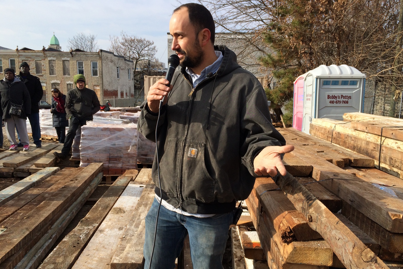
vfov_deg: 42.2
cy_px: 152
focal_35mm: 31
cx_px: 200
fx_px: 347
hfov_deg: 60.3
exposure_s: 1/1953
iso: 32
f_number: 2.2
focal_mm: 4.15
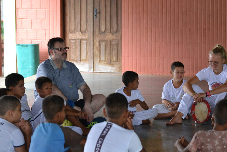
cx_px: 114
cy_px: 76
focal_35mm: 129
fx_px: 813
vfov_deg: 10.6
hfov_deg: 15.9
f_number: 4.2
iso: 800
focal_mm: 86
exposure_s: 1/60
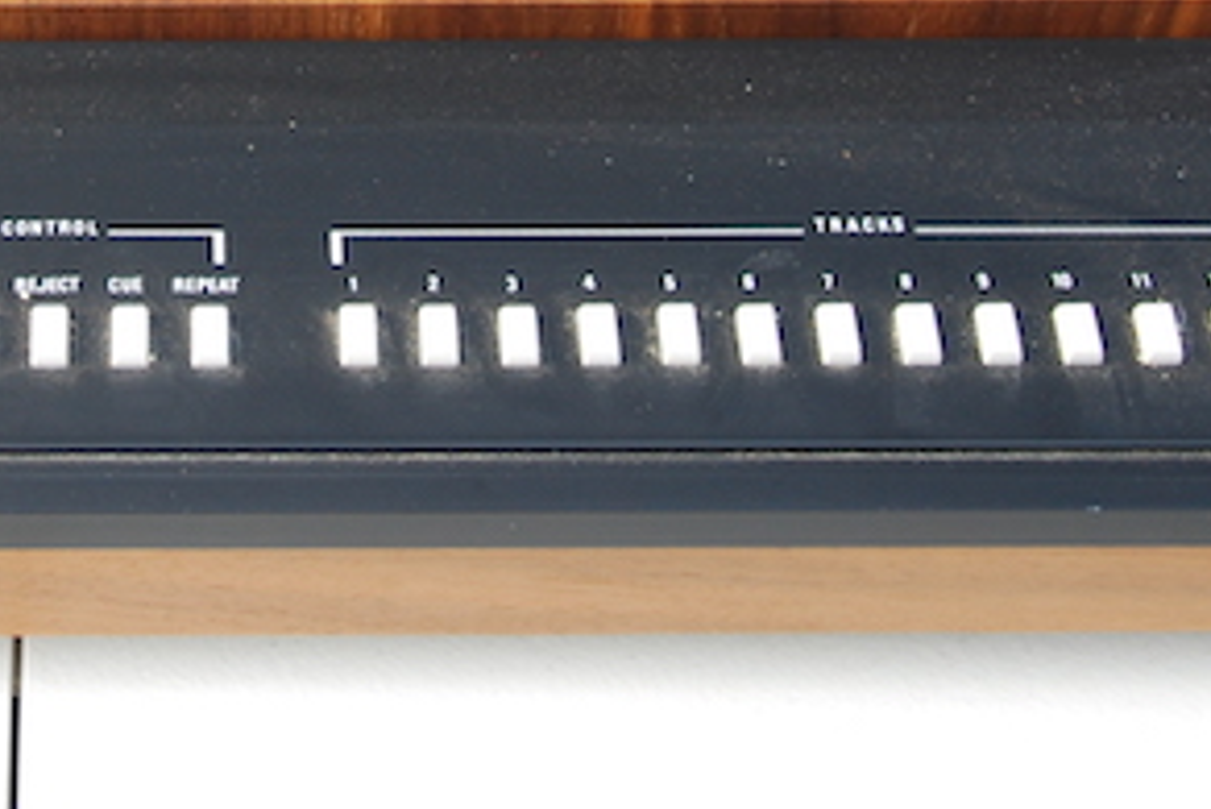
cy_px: -236
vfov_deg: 12.4
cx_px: 137
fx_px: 3601
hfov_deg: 18.8
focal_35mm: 107
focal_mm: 26
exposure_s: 1/60
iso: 200
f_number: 4
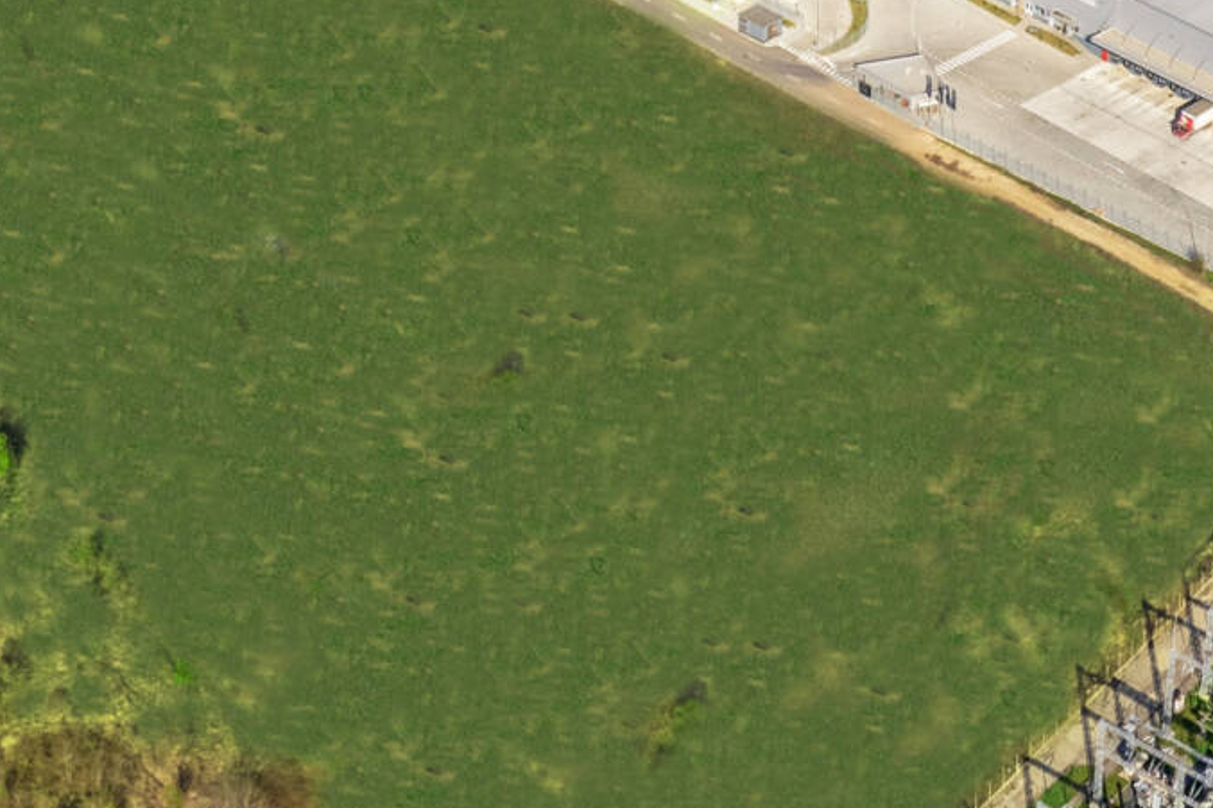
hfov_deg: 25.9
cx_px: 808
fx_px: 2627
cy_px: -399
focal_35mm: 78
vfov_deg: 16.0
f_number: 2.8
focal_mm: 8.38
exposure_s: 1/800
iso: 100
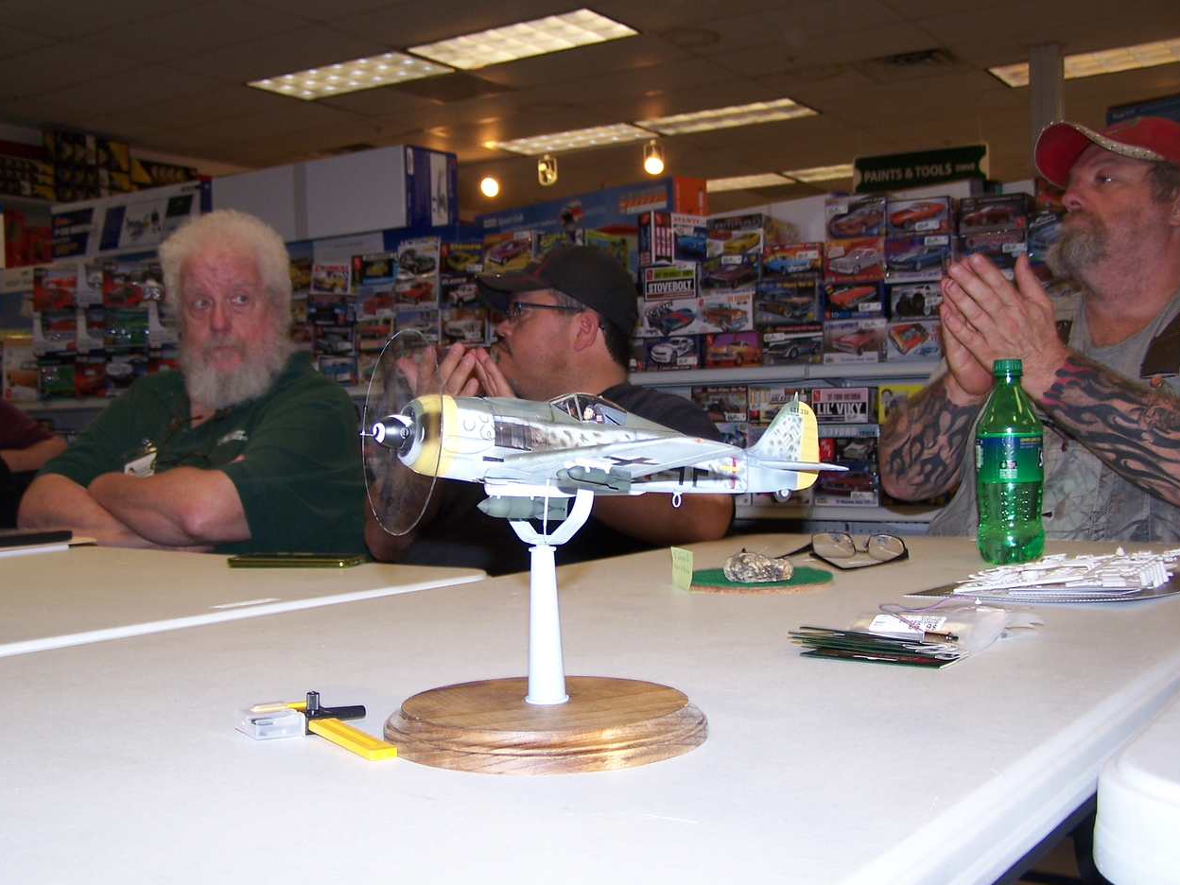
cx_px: 581
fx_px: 1398
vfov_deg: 35.1
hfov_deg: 45.8
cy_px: 438
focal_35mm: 41
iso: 80
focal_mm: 6.7
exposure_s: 1/60
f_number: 2.8
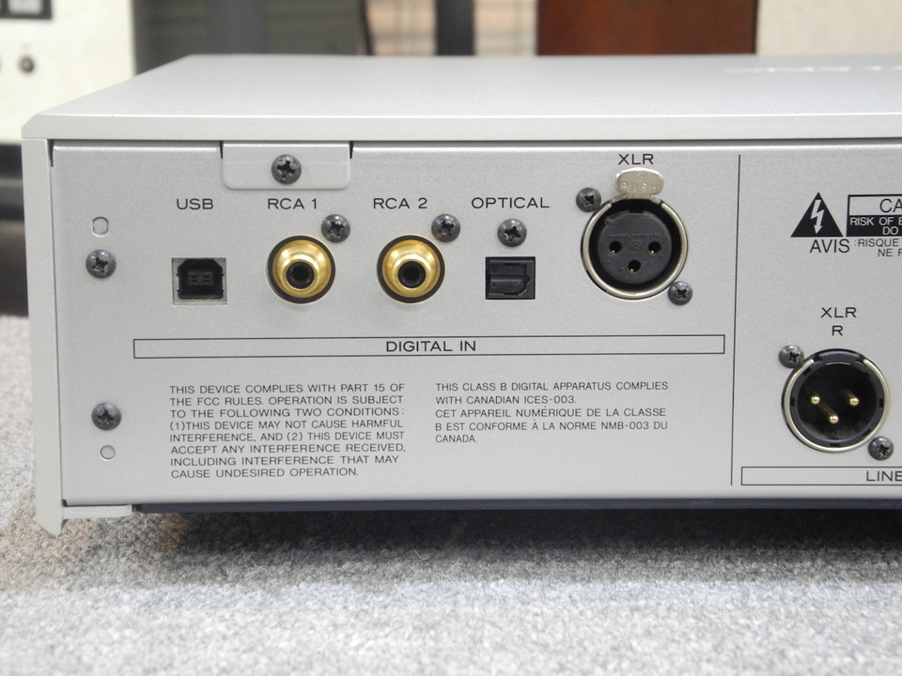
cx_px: 451
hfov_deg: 25.7
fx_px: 1980
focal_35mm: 76
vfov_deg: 19.4
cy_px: 338
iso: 400
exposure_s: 1/17
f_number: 4
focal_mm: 16.3
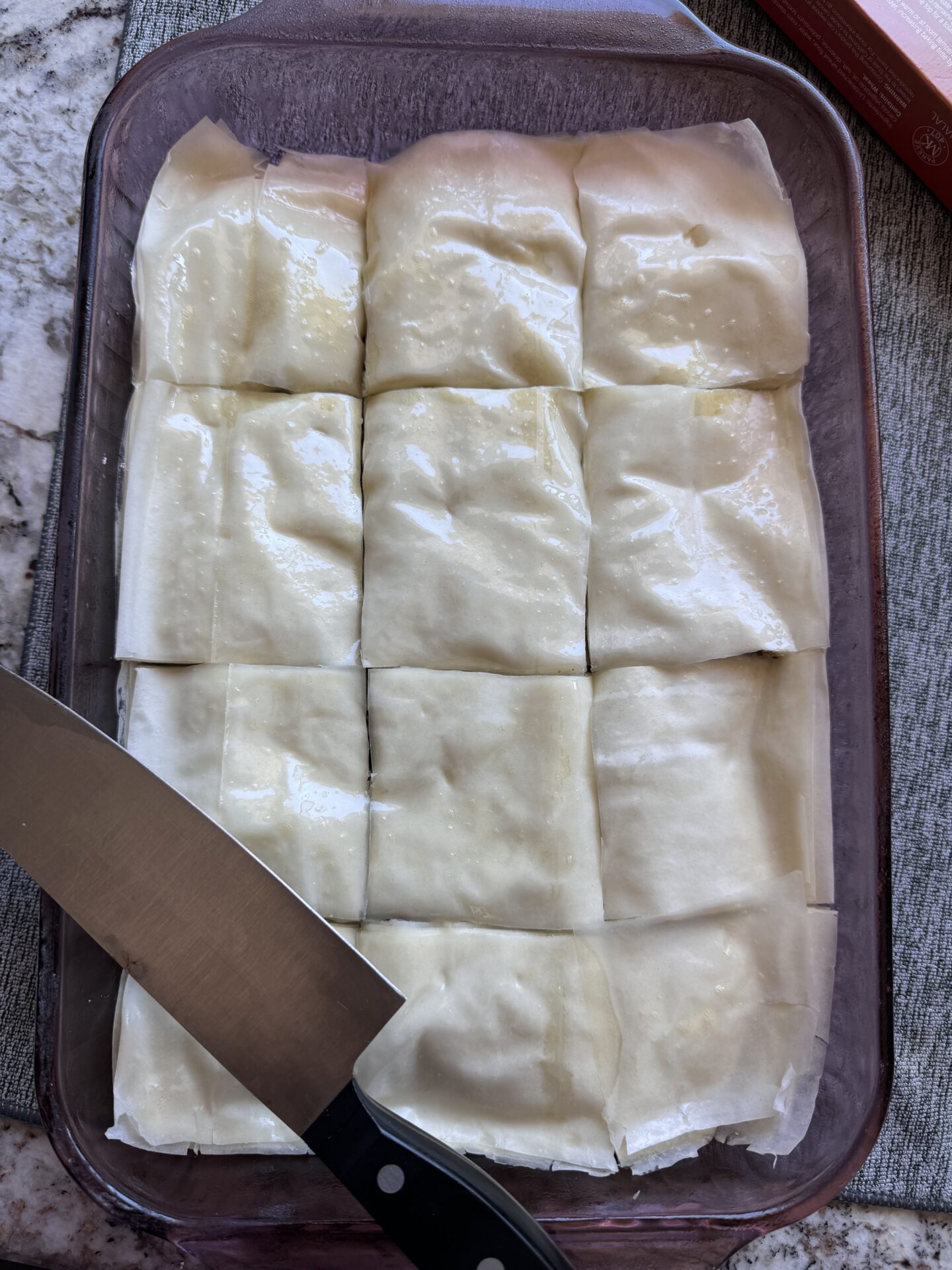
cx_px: 476
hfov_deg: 56.8
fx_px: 880
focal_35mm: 24
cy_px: 635
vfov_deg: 71.6
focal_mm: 6.76
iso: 64
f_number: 1.78
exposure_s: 1/120
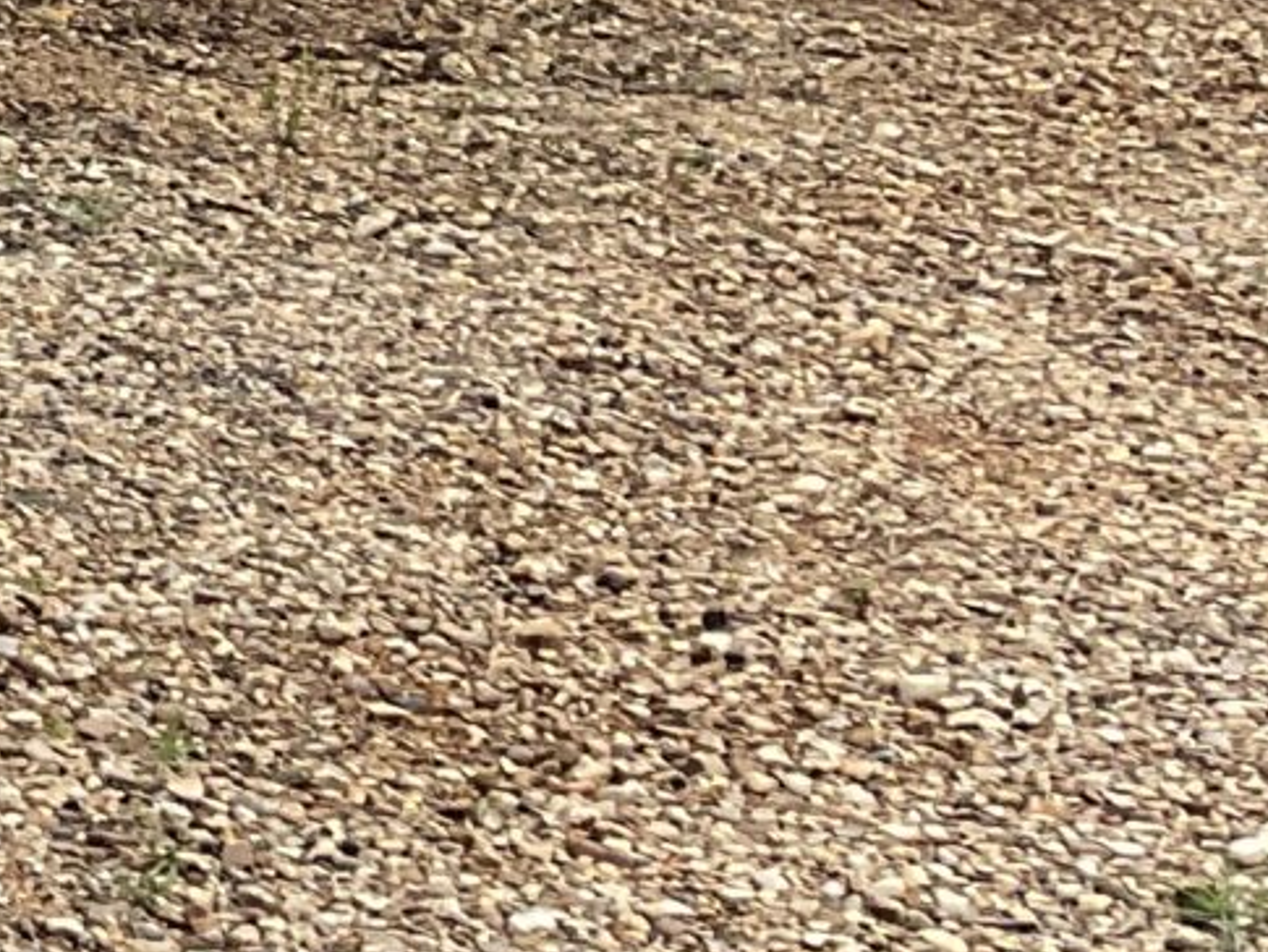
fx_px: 5606
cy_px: -1028
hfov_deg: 10.7
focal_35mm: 153
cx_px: -1924
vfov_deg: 9.1
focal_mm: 3
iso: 16
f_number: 1.8
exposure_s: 1/446
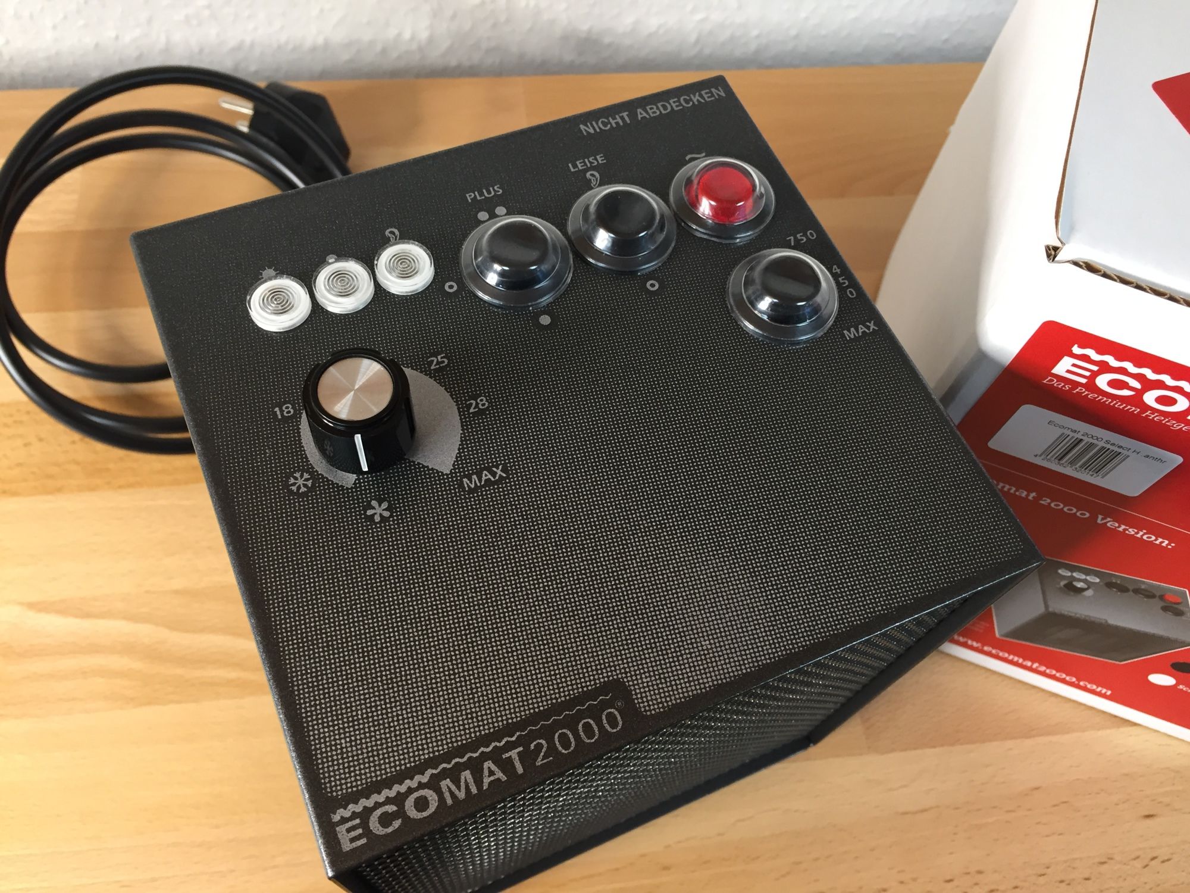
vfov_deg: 48.2
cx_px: 595
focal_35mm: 29
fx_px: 997
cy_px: 446
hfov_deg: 61.7
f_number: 2.2
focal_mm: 4.15
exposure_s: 1/33
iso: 64
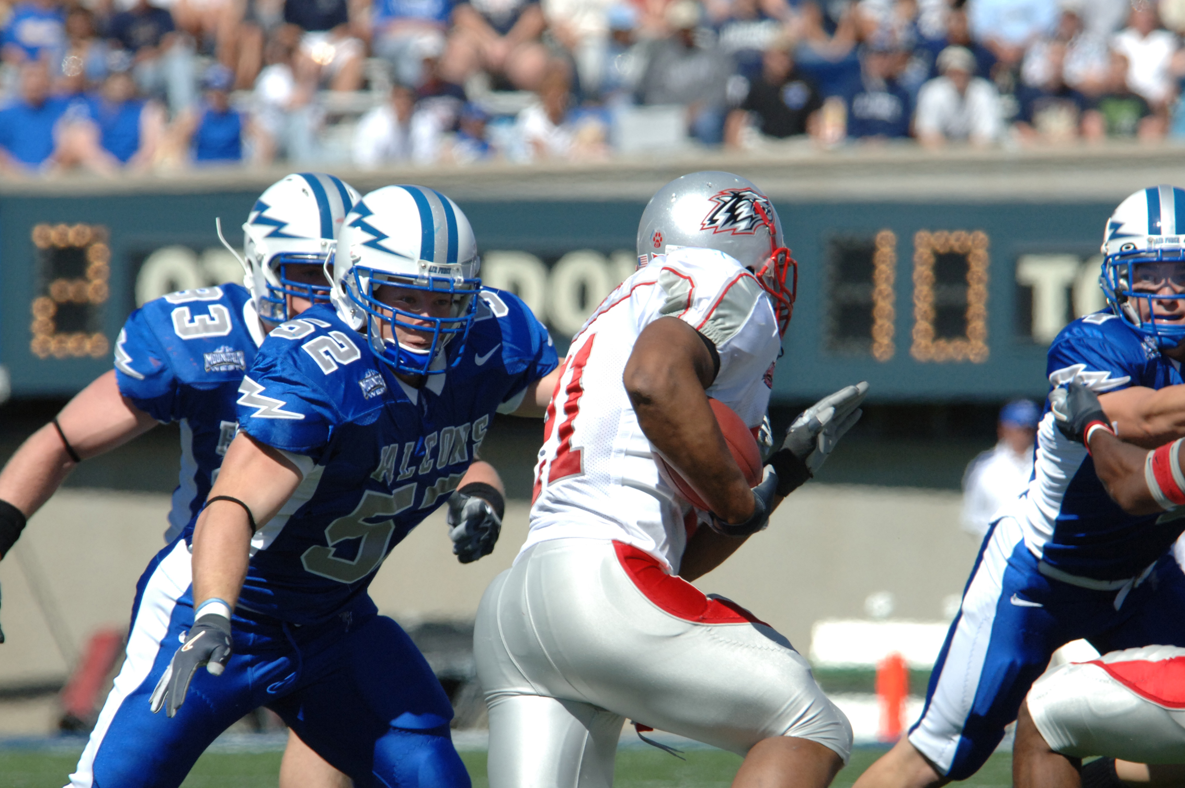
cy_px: 468
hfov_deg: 3.7
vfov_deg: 2.5
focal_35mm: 556
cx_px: 619
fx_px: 18283
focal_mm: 280
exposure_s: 1/2000
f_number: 5.3
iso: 400
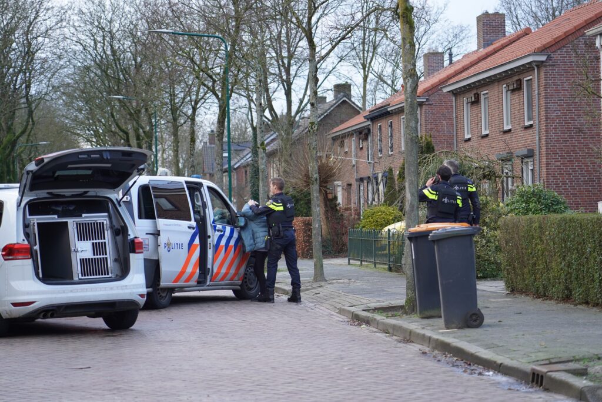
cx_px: 301
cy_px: 201
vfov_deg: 13.0
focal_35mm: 105
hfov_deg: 19.5
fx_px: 1756
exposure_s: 1/160
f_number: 4
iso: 500
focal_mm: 105
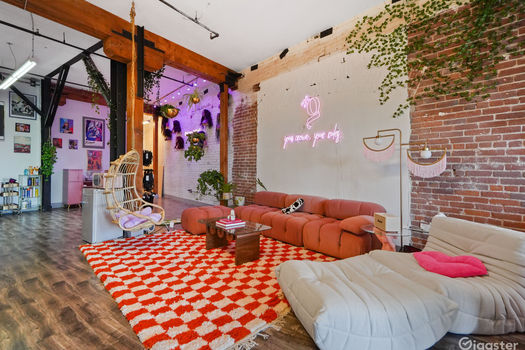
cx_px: 251
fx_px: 248
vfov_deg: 70.4
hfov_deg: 93.2
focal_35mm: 17
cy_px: 179
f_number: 7.1
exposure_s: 1/100
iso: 4000
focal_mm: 16
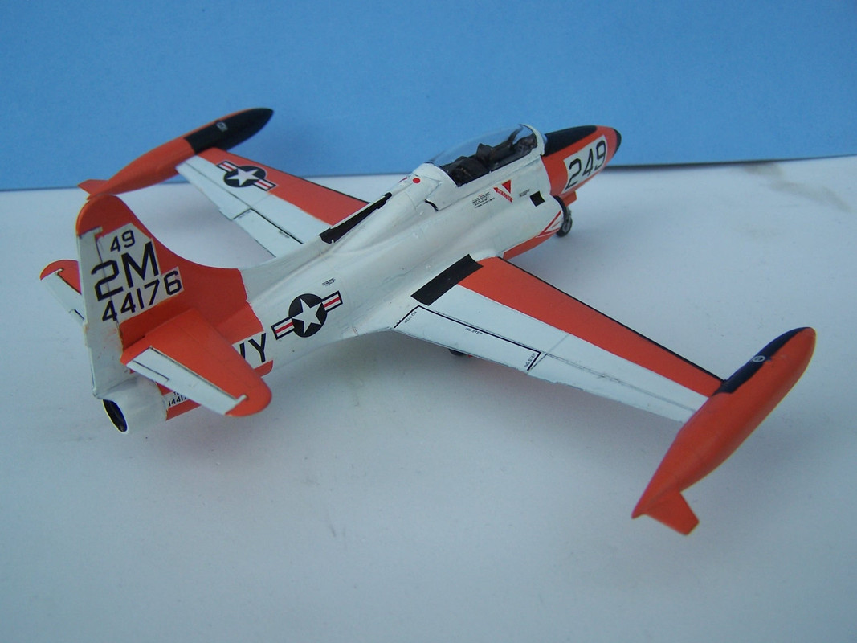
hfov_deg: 49.0
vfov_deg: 37.7
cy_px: 322
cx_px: 428
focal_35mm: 38
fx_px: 941
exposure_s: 1/250
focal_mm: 6.3
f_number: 2.8
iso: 80
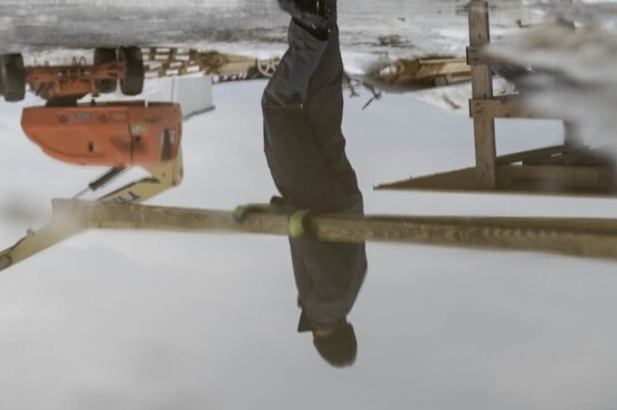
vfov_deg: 11.3
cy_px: -121
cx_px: -133
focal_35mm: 118
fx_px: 2021
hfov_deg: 16.6
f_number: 2.8
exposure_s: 1/640
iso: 200
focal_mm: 43
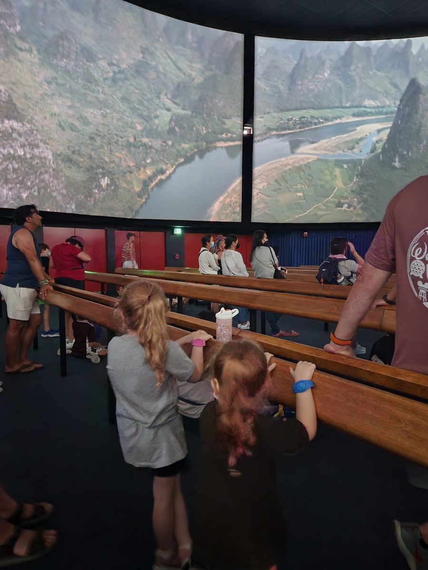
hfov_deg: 58.9
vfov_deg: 73.9
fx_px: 379
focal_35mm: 23
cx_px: 214
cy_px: 285
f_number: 1.8
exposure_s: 1/10
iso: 1000
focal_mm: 5.4
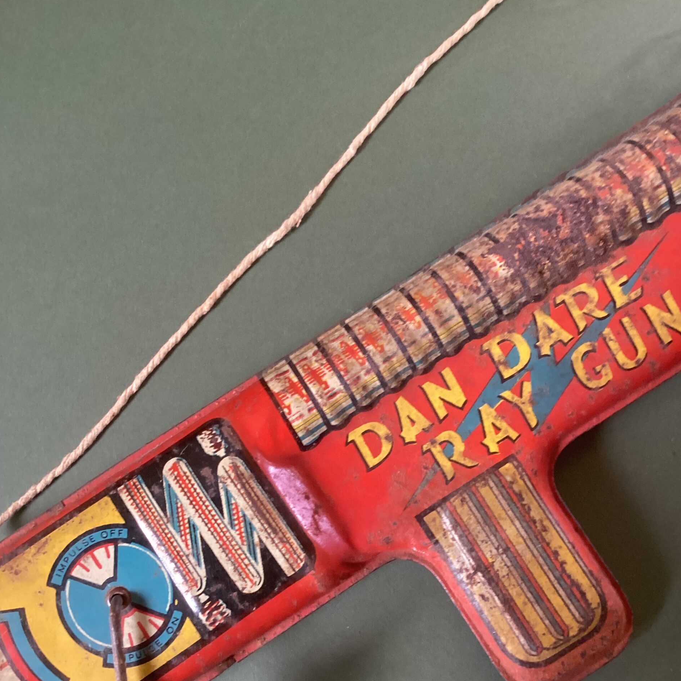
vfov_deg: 44.5
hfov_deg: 44.9
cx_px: 343
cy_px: 429
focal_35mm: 37
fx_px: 824
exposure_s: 1/33
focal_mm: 3.3
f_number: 2.4
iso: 320
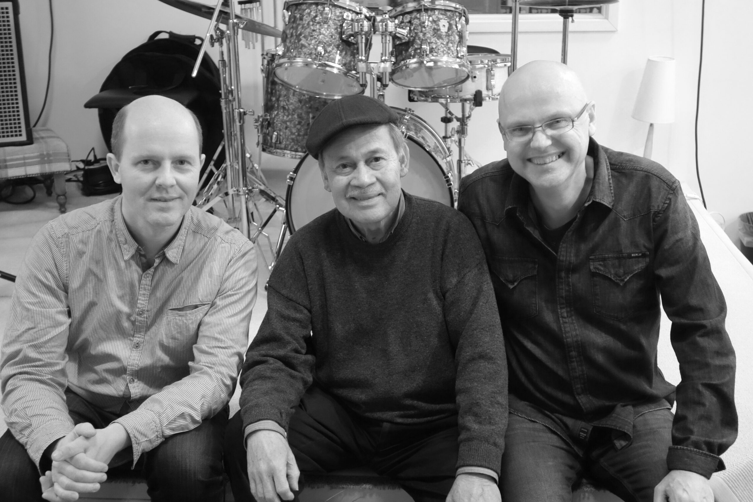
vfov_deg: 27.5
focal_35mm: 49
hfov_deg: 40.3
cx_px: 376
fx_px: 1025
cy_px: 251
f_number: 3.2
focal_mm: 18
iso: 800
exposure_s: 1/20
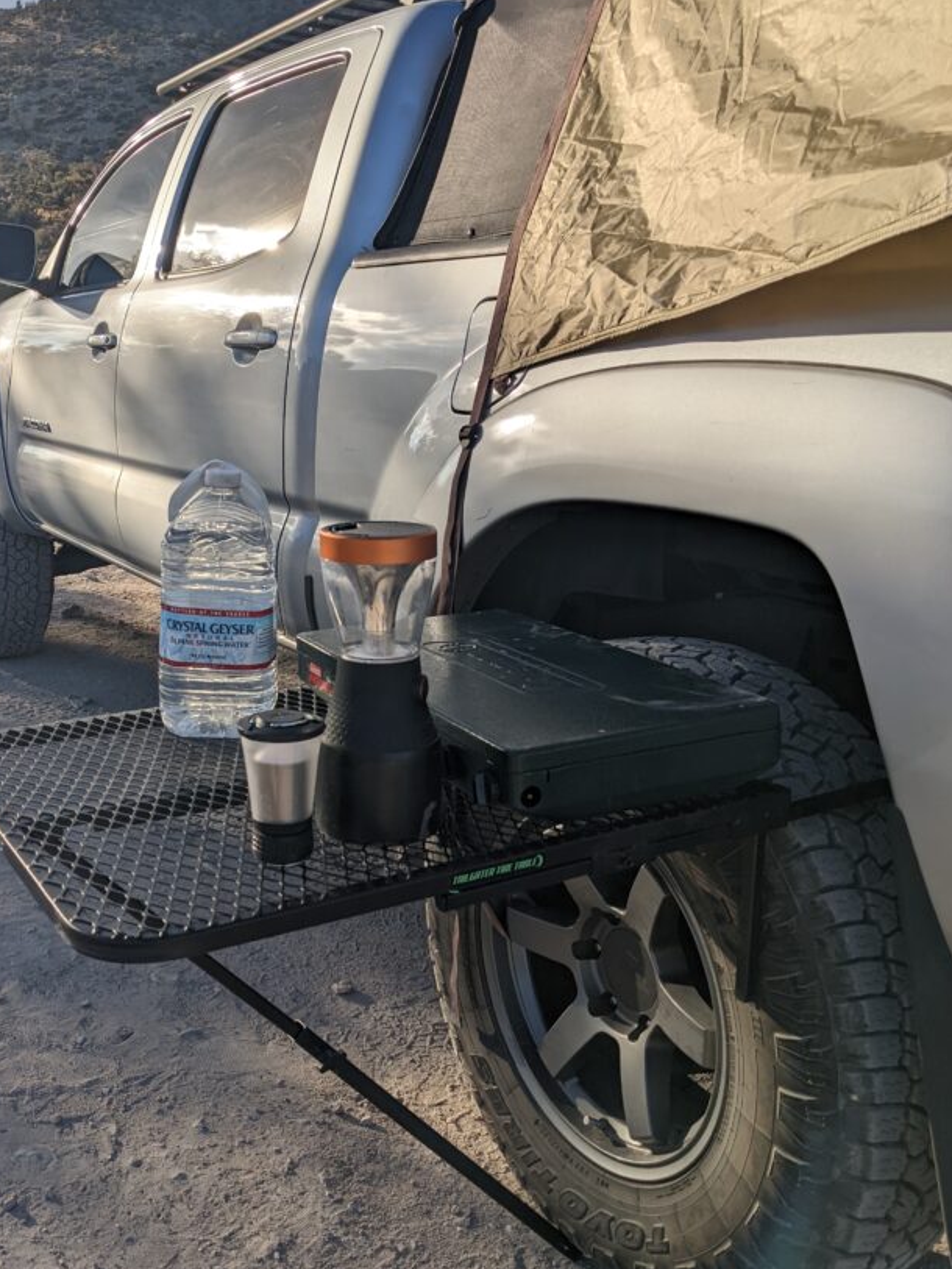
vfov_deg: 53.9
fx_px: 1246
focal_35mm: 34
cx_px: 361
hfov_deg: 41.5
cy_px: 620
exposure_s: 1/3344
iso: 49
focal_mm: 4.38
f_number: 1.73
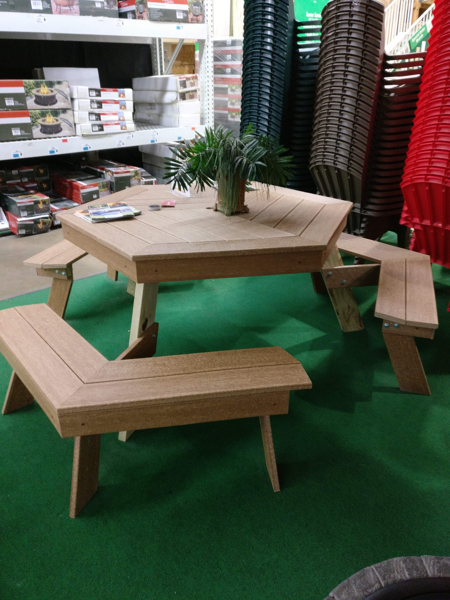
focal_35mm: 28
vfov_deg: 63.4
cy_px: 300
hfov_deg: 49.7
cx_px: 225
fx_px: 485
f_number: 2
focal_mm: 4.26
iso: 400
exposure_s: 1/20
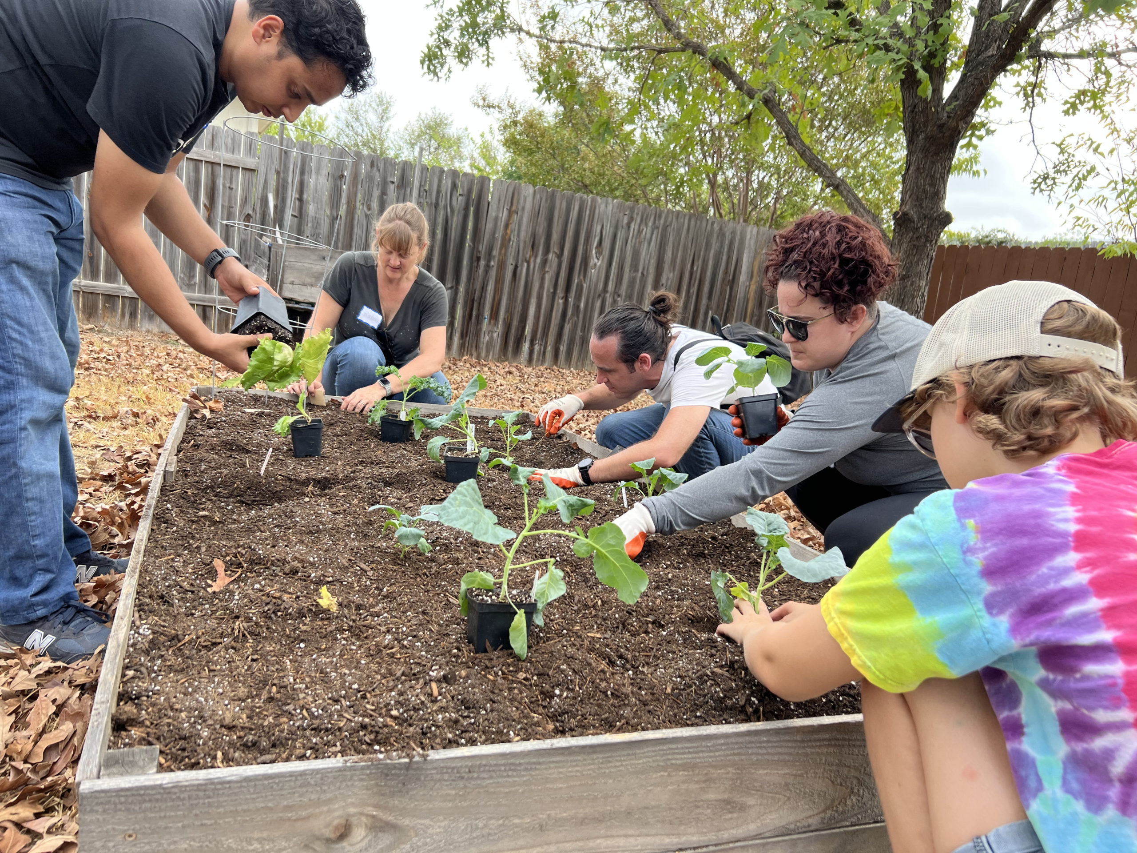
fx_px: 854
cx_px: 568
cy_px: 426
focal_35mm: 26
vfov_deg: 53.1
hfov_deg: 67.3
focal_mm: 5.7
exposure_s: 1/383
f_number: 1.5
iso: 50
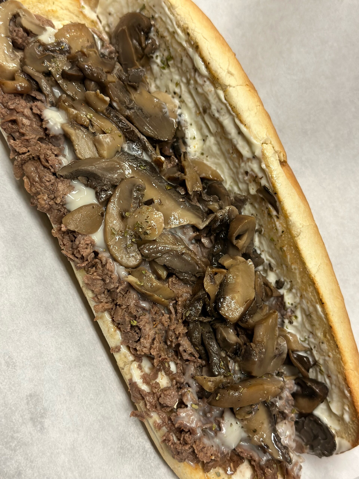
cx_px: 180
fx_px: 664
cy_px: 240
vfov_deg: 39.7
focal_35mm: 48
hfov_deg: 30.3
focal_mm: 6.86
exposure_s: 1/60
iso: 250
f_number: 1.78
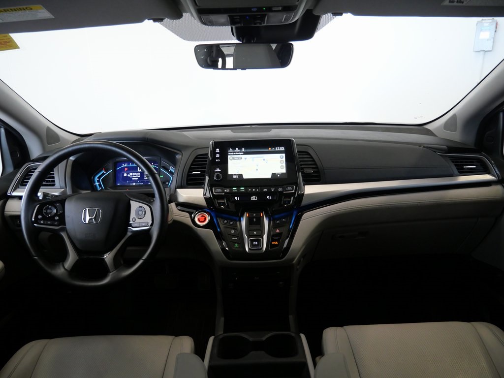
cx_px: 252
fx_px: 349
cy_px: 189
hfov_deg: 71.6
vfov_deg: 56.8
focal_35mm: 24
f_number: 3.5
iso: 1600
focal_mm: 12
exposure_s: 1/60
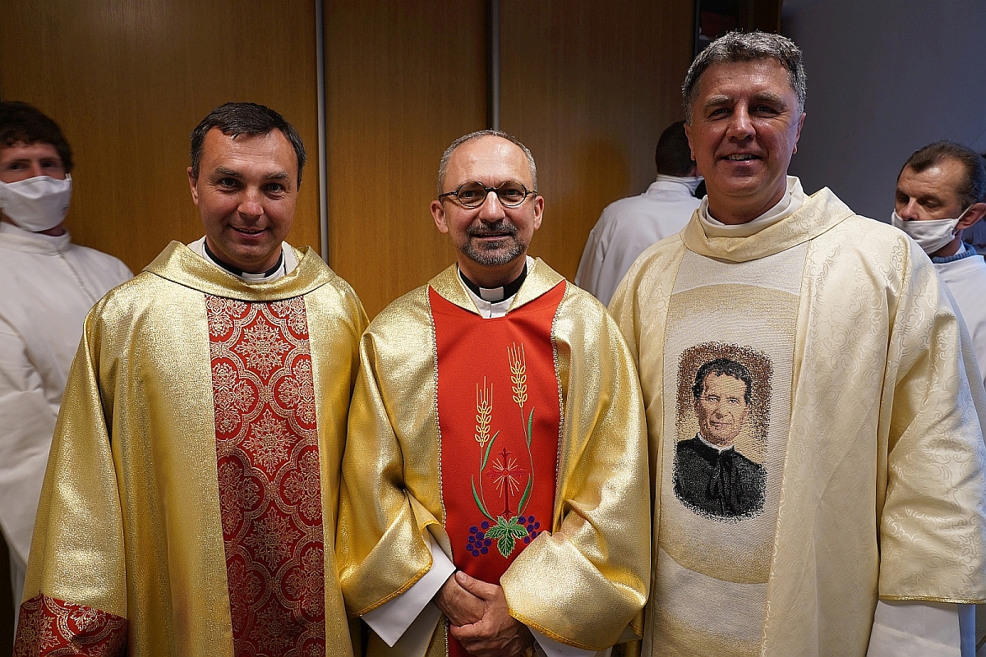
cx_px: 493
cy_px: 328
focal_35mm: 24
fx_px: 657
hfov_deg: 73.7
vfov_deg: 53.1
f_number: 5
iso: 640
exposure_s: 1/50
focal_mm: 24
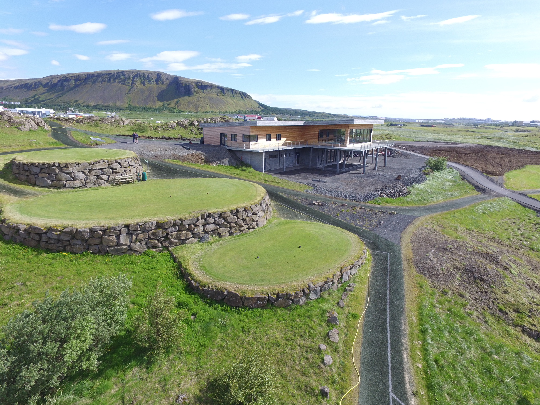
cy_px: 202
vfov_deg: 66.0
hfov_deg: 81.7
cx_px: 270
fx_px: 312
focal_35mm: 20
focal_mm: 3.61
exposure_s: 1/583
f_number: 2.8
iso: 100
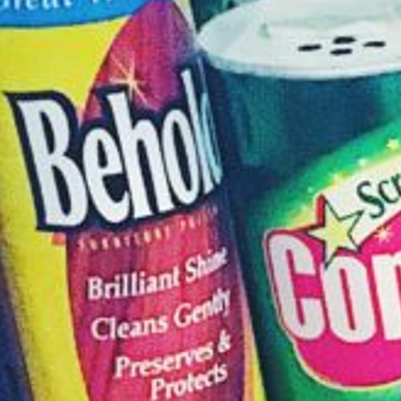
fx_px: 2726
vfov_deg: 8.2
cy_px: 666
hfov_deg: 7.4
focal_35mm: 208
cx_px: 1218
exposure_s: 1/15
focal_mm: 4.15
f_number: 2.2
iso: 320
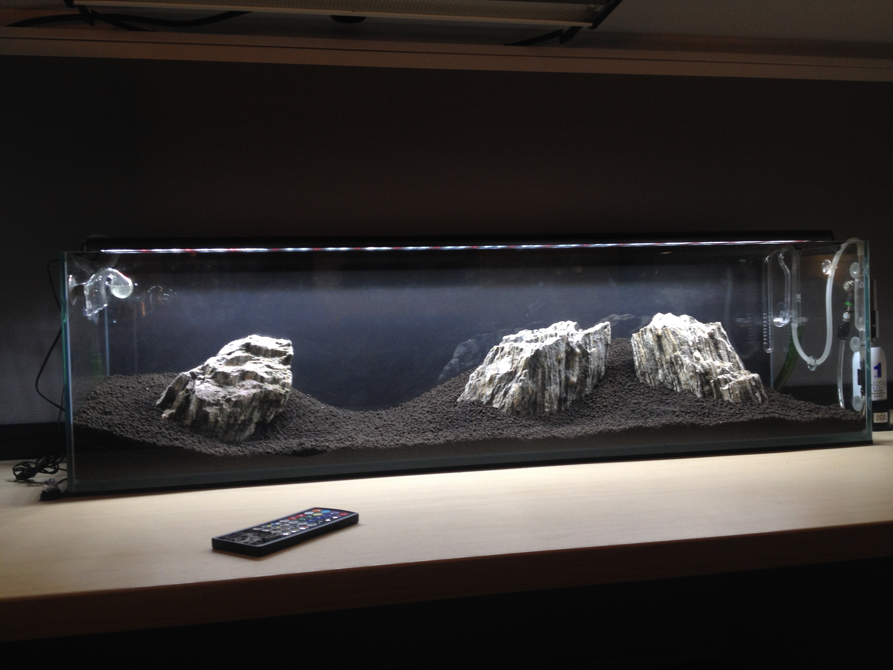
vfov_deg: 40.7
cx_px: 446
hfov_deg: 52.6
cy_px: 335
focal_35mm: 35
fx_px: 903
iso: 64
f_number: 2.4
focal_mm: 4.28
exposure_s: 1/20
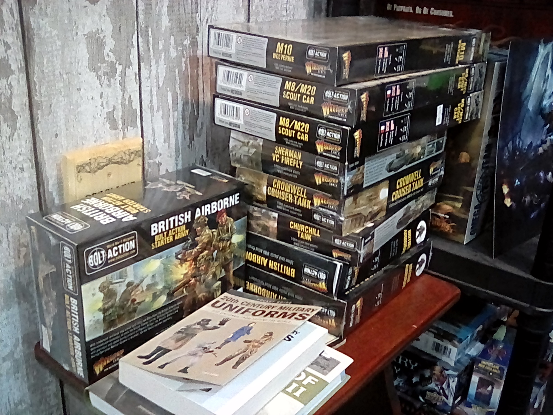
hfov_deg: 47.9
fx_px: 623
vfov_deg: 36.8
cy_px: 208
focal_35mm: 39
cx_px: 276
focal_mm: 3.5
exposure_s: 1/5
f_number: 2.8
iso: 250
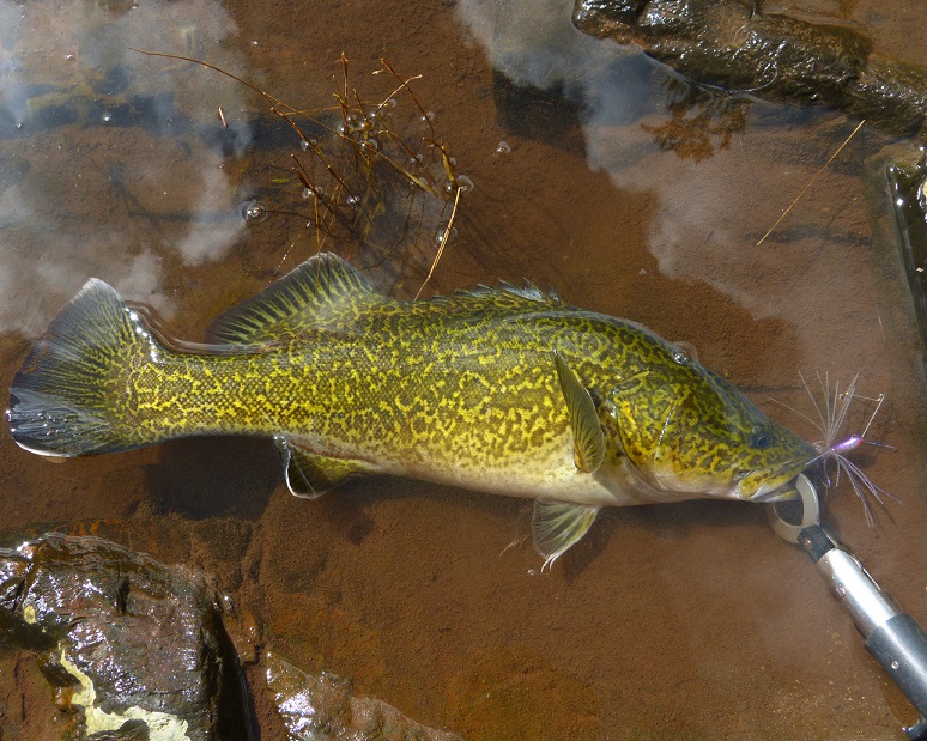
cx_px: 440
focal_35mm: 44
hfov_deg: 42.0
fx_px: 1207
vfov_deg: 34.1
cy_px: 370
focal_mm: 7.4
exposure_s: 1/400
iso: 100
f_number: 4
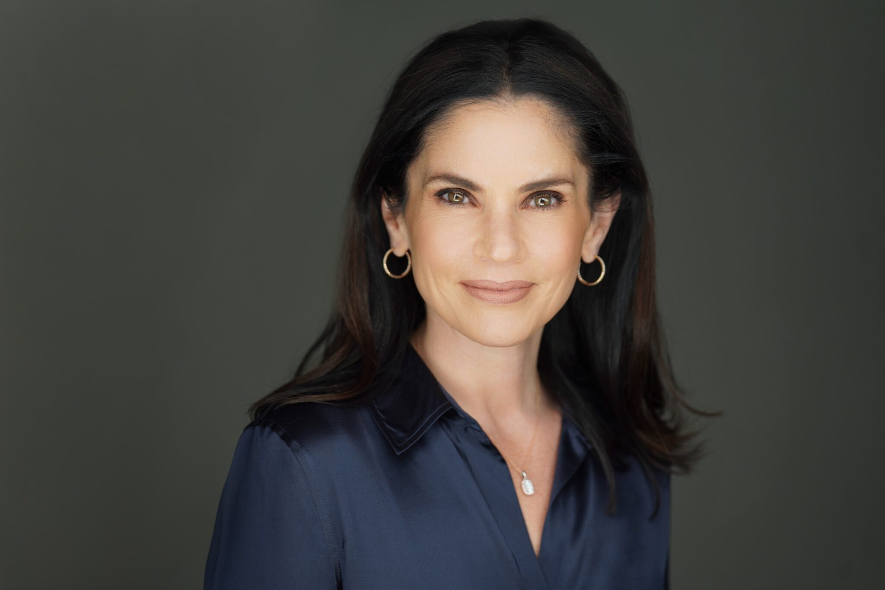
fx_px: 3122
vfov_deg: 10.8
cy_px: 295
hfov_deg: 16.1
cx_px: 442
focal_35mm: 127
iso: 100
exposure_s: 1/160
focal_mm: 127
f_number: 2.8
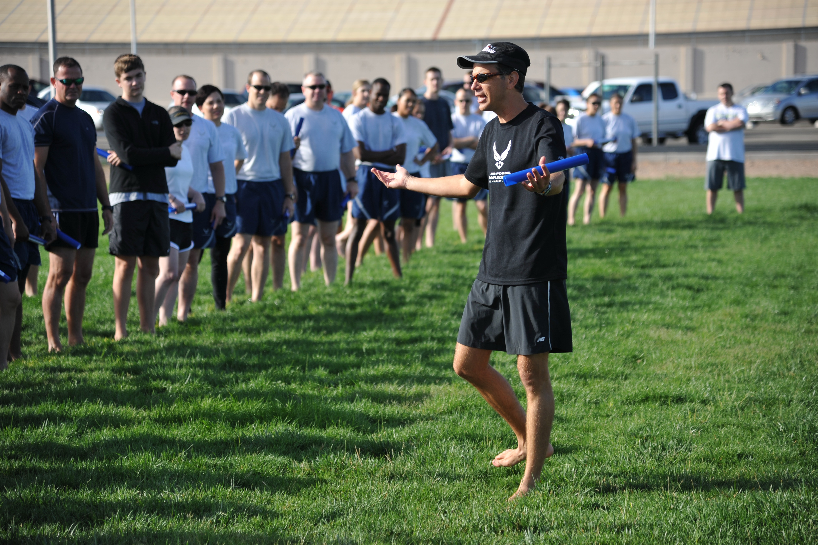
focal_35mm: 120
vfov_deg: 11.4
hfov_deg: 17.1
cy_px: 272
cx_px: 409
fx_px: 2725
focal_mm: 120
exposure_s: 1/500
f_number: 4
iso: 200
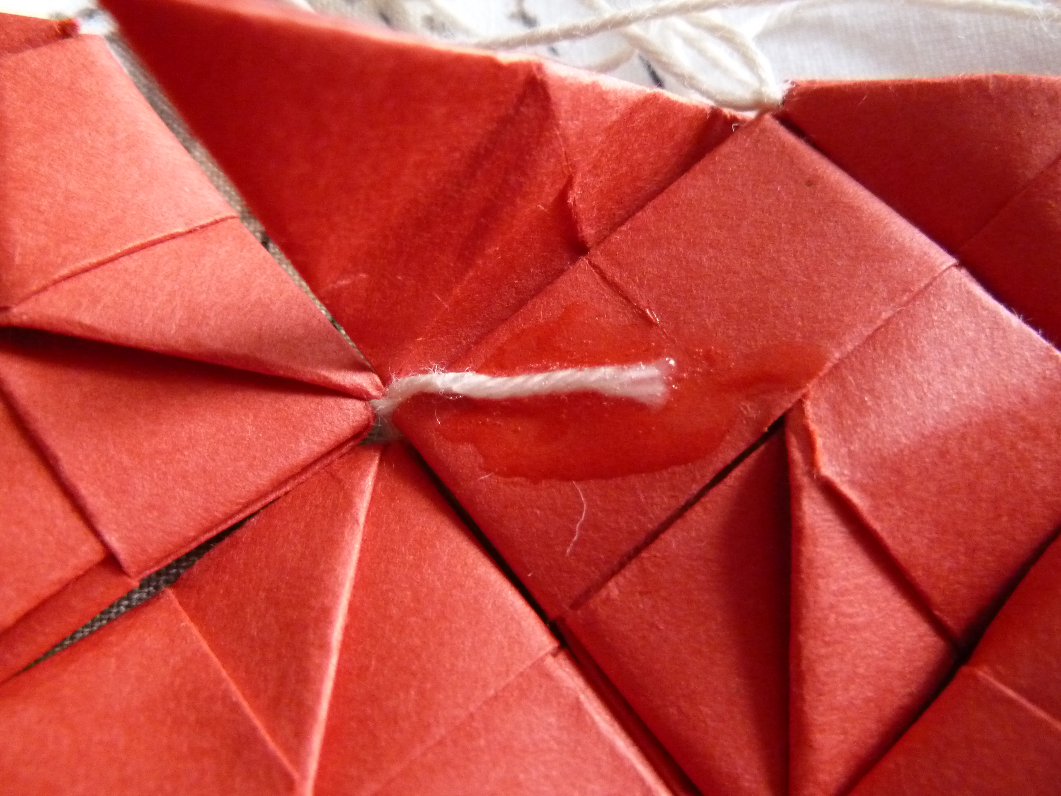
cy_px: 398
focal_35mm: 25
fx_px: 766
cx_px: 530
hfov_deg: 69.4
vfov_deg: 54.9
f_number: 3.3
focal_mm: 4.1
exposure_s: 1/25
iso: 800
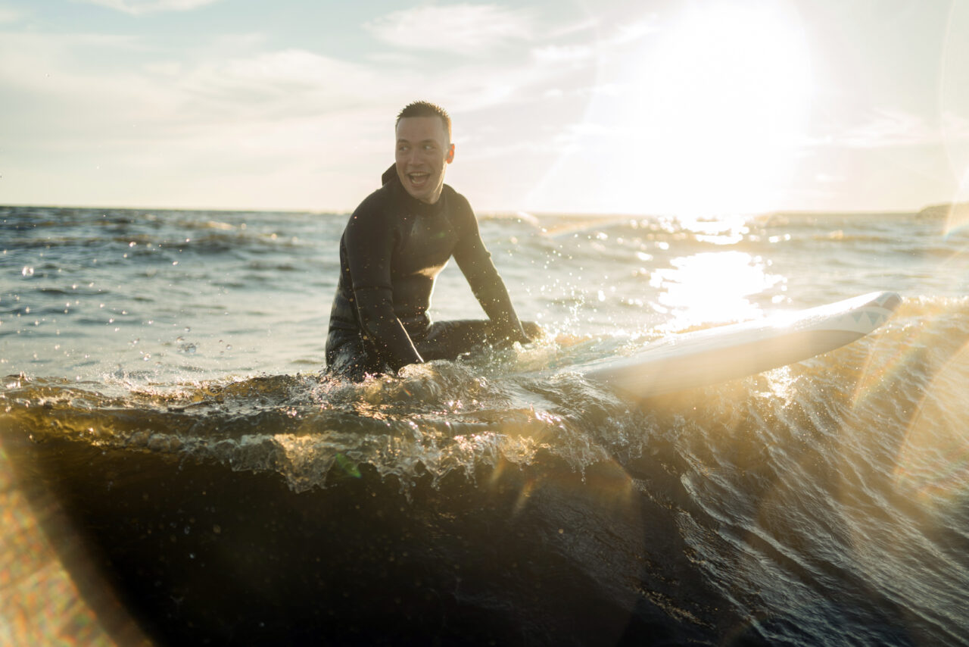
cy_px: 324
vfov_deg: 37.9
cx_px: 484
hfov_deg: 54.4
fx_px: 942
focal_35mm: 35
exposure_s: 1/1600
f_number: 2
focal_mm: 35
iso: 100
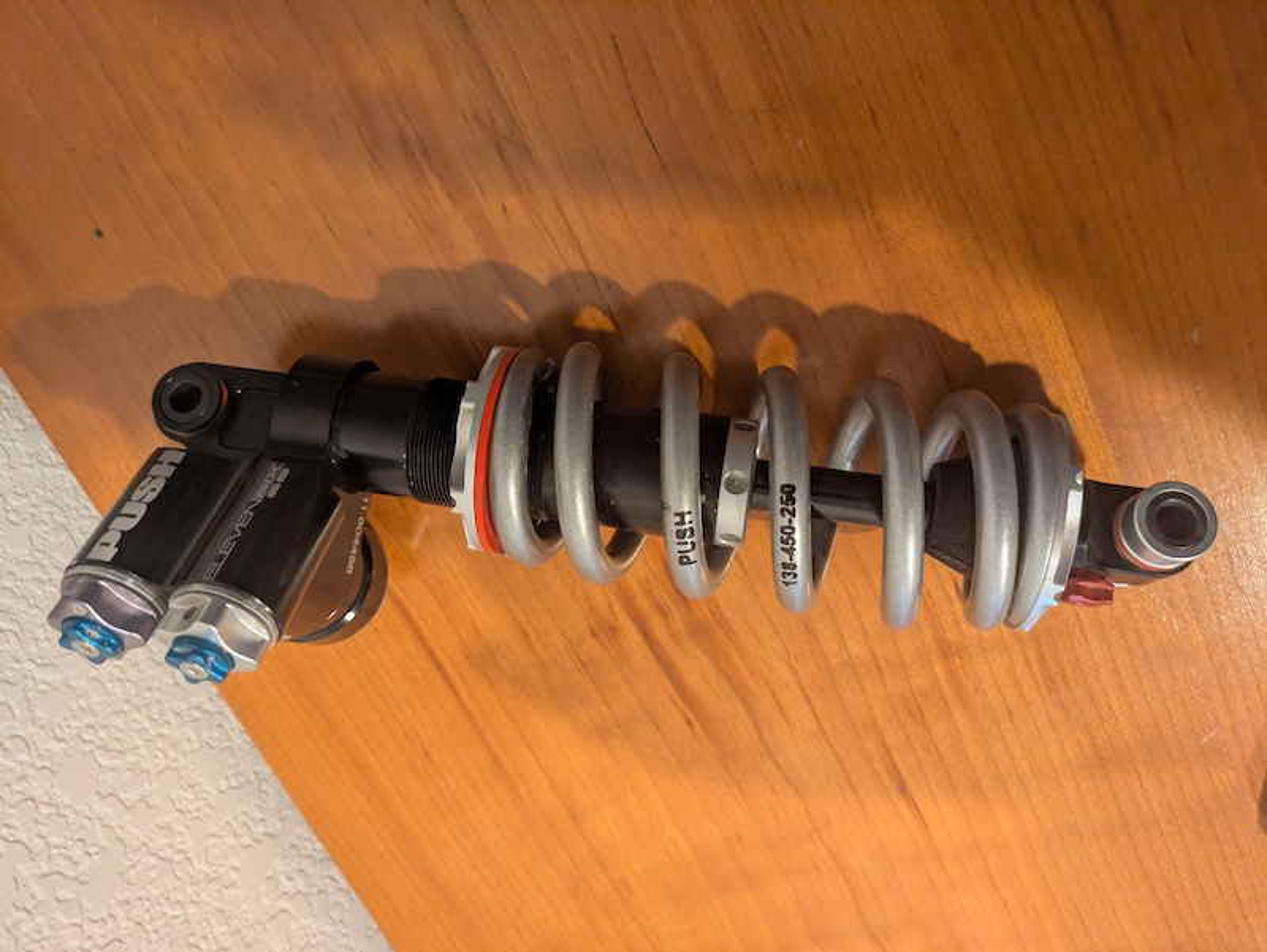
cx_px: 634
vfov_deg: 54.9
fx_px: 916
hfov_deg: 69.4
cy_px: 476
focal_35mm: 25
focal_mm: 5.43
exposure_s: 1/24
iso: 439
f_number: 1.89
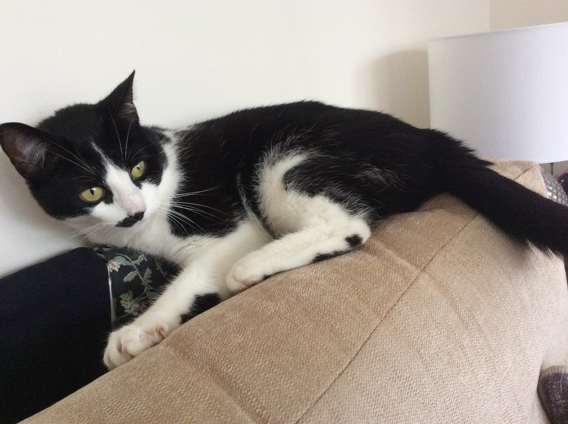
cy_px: 212
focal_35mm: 32
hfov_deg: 56.9
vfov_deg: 44.1
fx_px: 524
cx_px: 284
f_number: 2.4
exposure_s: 1/25
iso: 125
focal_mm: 3.3
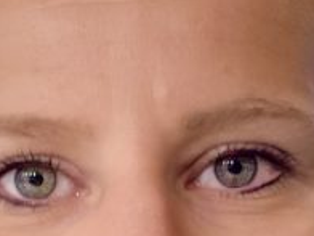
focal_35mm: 340
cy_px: 406
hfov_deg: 5.7
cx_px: -260
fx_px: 3084
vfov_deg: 4.3
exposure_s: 1/120
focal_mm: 6
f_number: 2
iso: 200
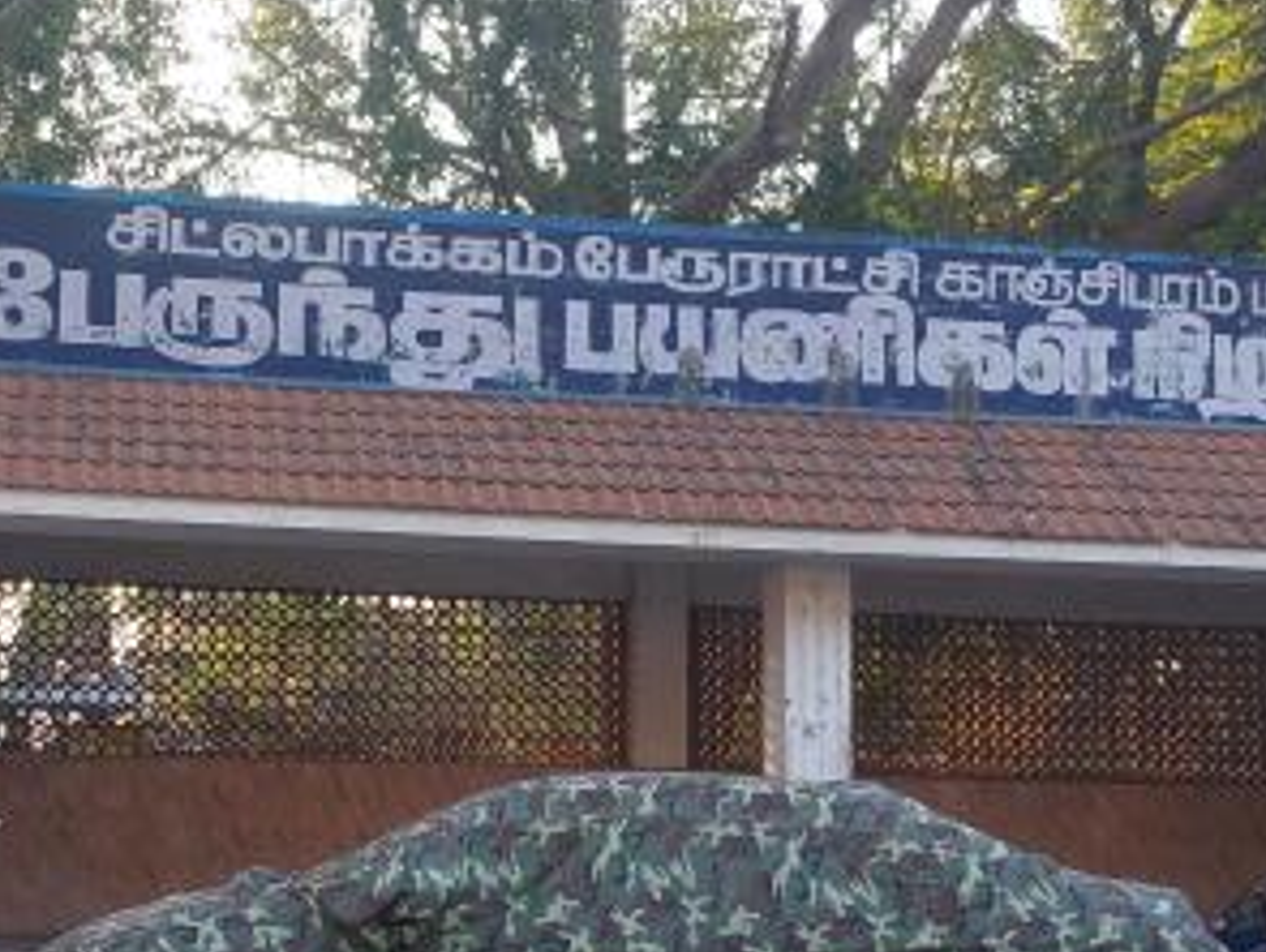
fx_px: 2380
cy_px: 527
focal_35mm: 65
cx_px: 391
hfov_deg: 29.5
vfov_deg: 22.6
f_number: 1.8
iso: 20
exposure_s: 1/50
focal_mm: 4.6
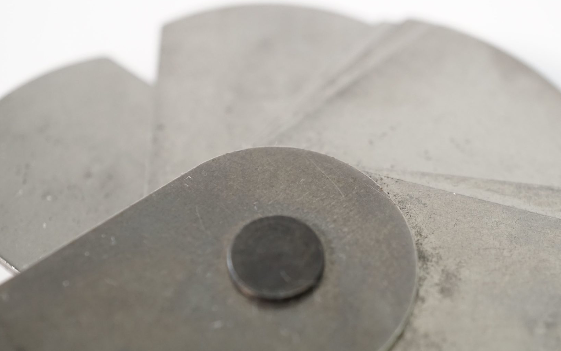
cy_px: 224
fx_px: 1101
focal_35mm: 72
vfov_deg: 18.1
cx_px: 351
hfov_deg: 28.5
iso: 640
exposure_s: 1/320
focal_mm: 30
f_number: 4.5
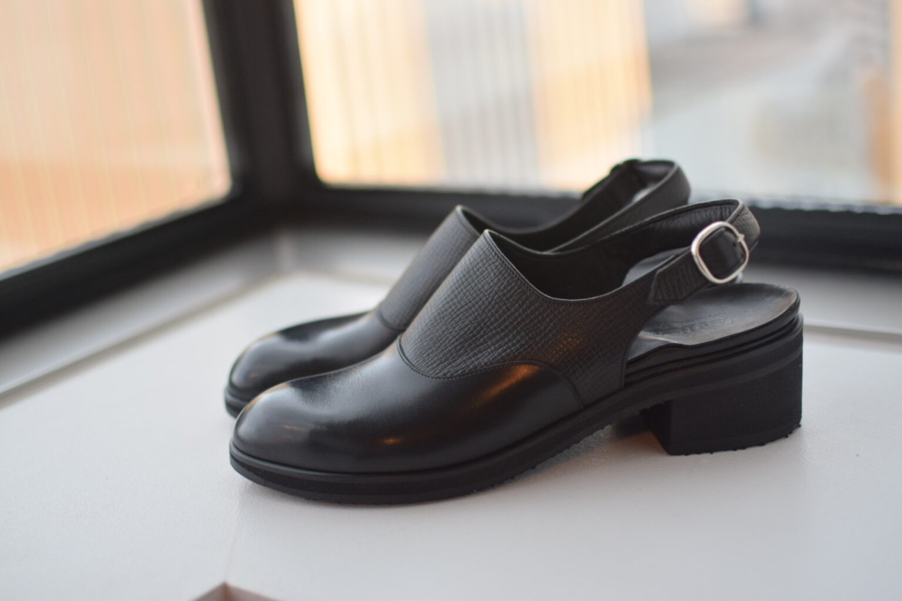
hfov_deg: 37.9
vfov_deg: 25.8
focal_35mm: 52
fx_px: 1315
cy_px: 300
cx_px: 451
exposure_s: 1/250
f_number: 1.8
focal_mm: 35
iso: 500
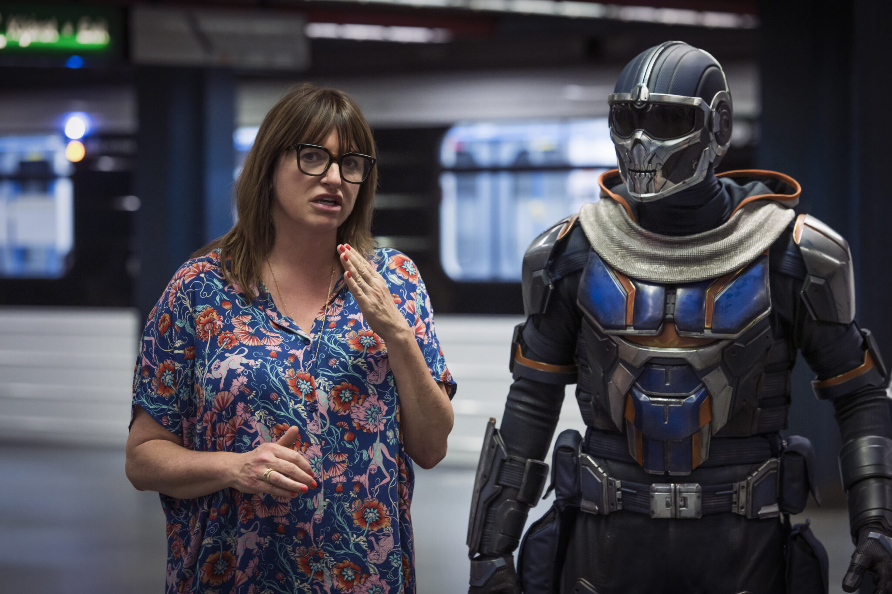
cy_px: 297
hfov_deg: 15.2
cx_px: 446
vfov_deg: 10.2
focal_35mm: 135
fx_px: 3344
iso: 4000
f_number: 3.5
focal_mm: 135
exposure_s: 1/200
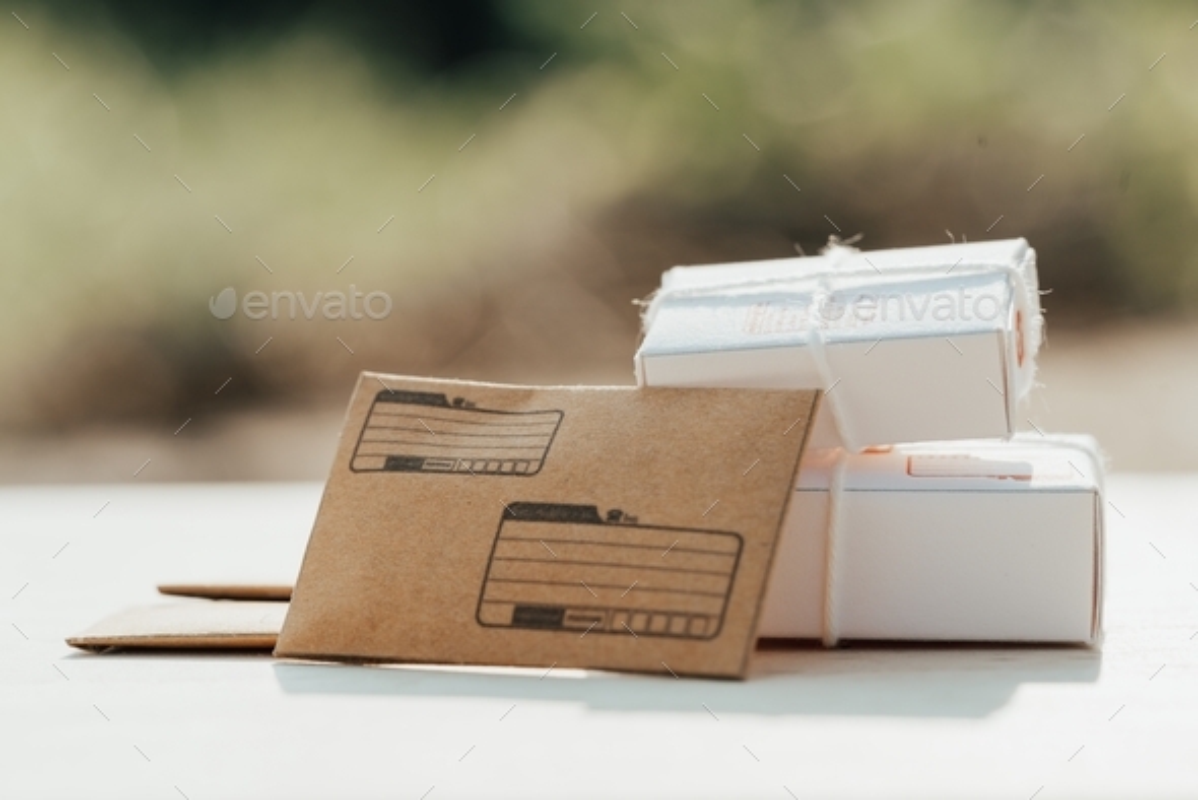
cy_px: 400
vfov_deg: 15.2
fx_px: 2996
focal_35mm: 90
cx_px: 599
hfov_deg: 22.6
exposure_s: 1/160
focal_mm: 90
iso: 100
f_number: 7.1
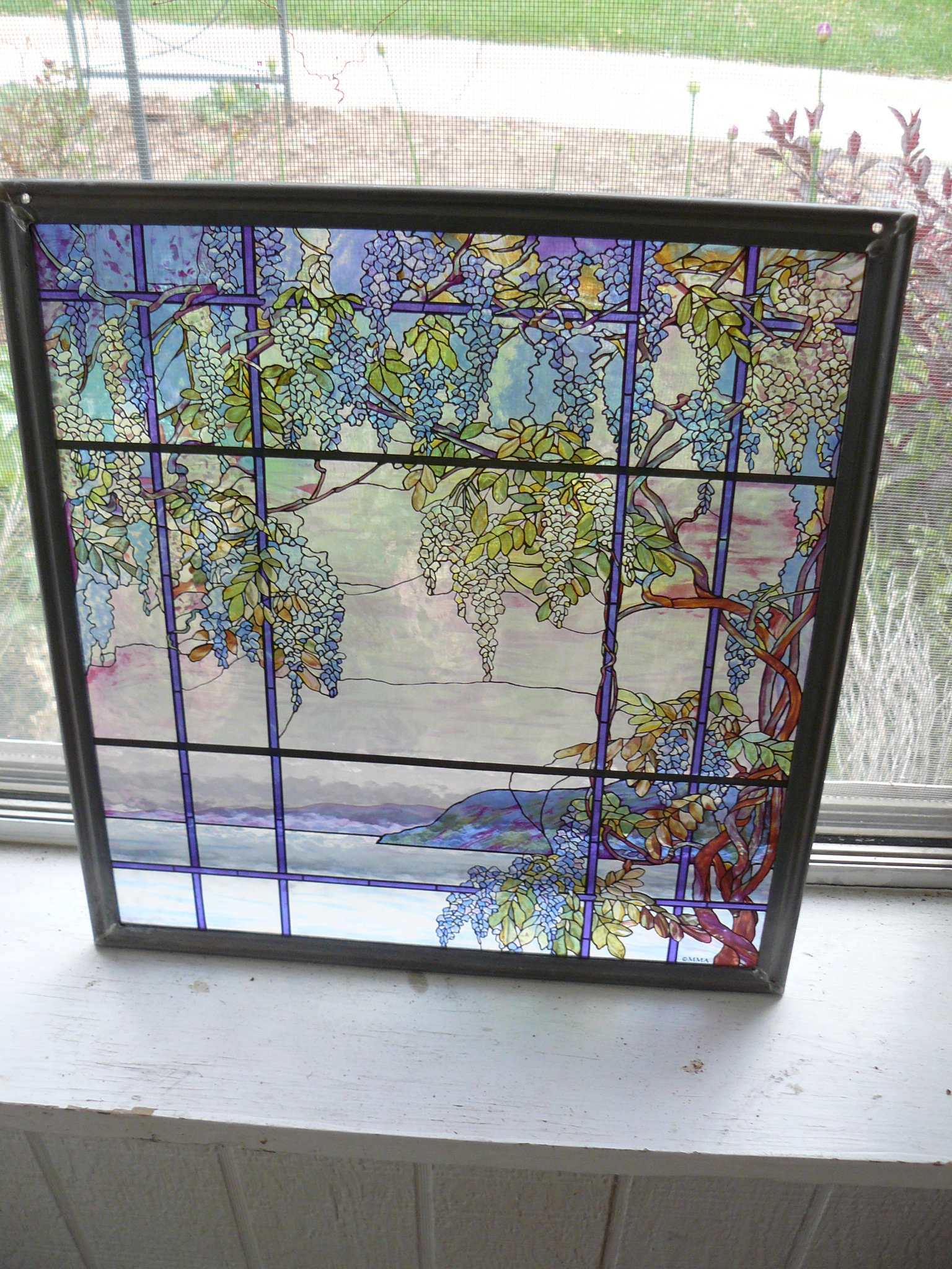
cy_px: 634
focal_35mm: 36
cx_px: 476
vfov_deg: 51.4
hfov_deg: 39.7
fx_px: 1320
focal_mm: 6
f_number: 2.8
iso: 160
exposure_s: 1/30
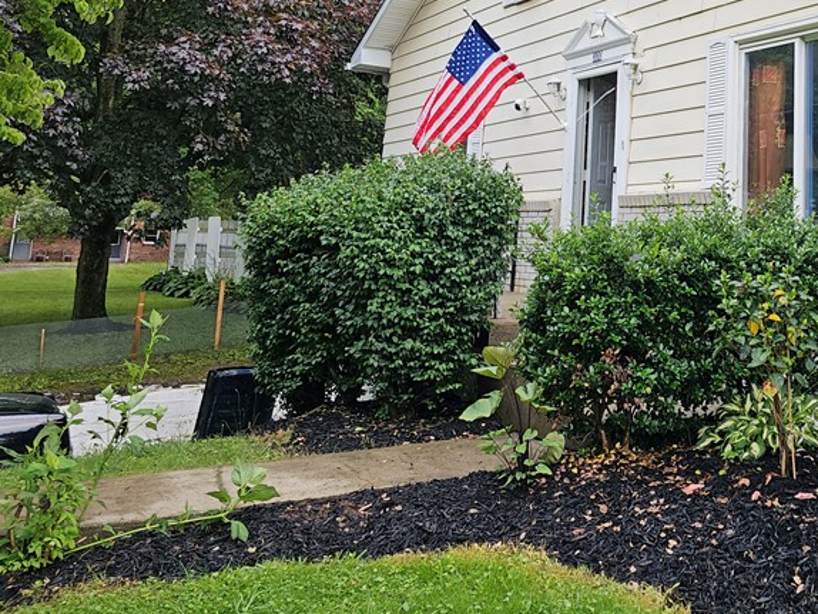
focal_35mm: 41
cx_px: 721
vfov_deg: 33.7
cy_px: 90
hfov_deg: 42.4
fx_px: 969
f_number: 1.7
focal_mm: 6.3
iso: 12
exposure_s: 1/120
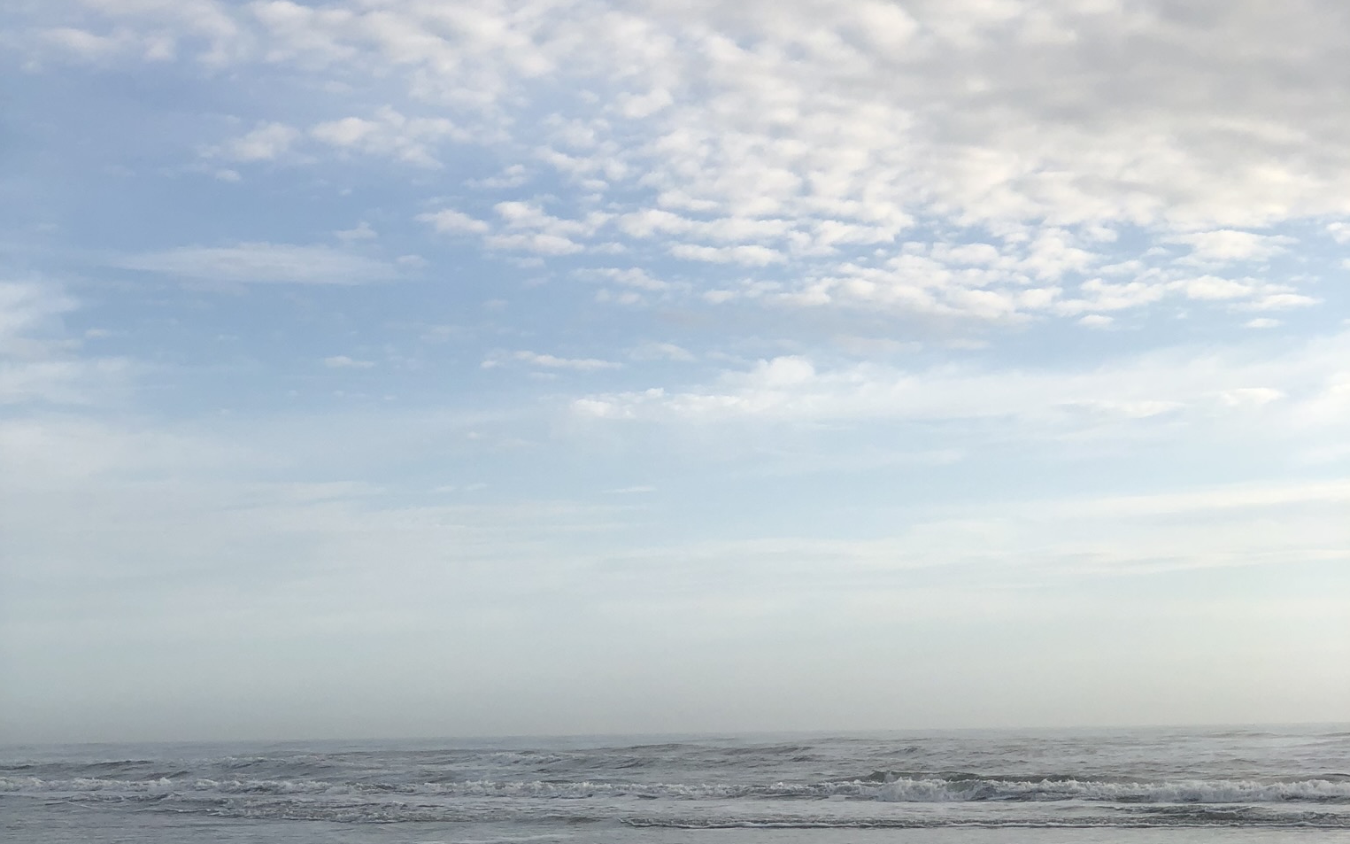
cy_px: 786
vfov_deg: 17.3
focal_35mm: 74
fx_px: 2722
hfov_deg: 27.8
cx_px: 678
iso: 16
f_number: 2.4
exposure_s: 1/1675
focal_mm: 6
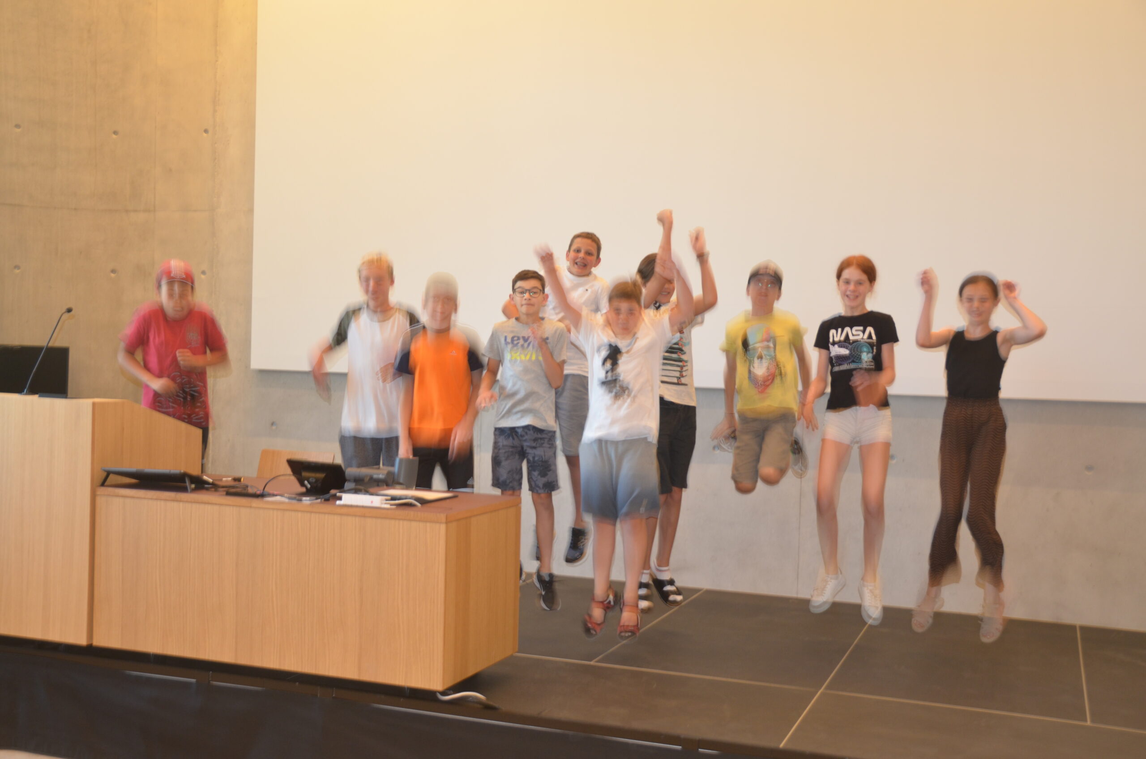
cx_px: 573
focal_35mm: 39
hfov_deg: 49.6
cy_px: 380
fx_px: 1239
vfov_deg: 34.1
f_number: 4
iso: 400
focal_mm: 26
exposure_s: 1/15
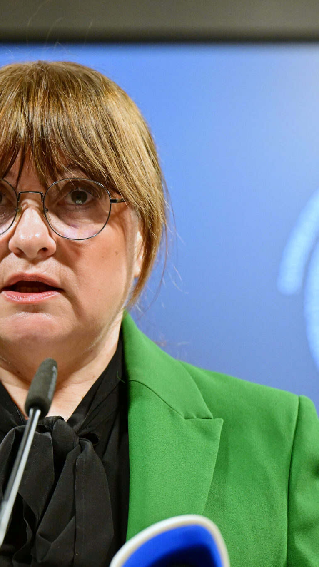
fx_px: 4737
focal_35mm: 315
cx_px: -1
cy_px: 283
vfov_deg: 6.9
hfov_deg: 3.9
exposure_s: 1/250
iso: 2500
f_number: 4.5
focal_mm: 200
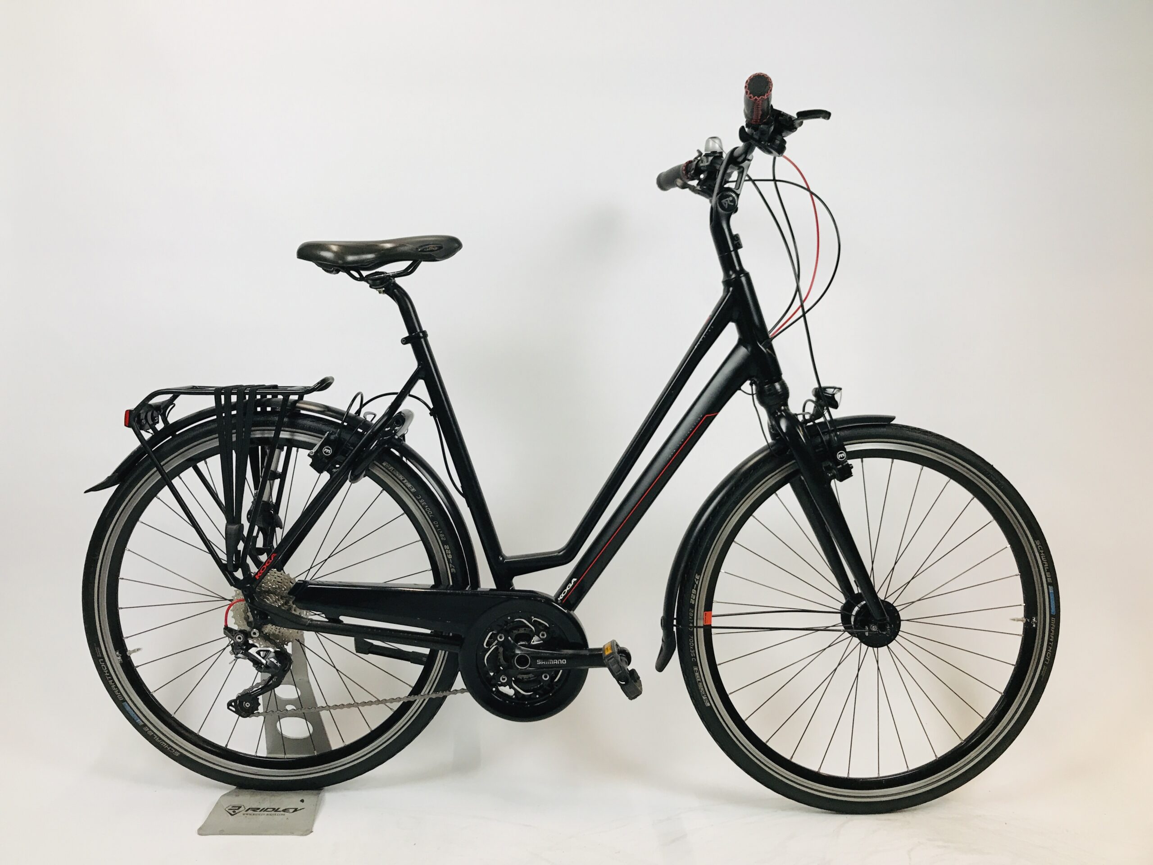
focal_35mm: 28
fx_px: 933
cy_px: 432
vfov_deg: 49.7
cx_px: 576
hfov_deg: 63.4
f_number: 1.8
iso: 20
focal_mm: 3.99
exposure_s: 1/33
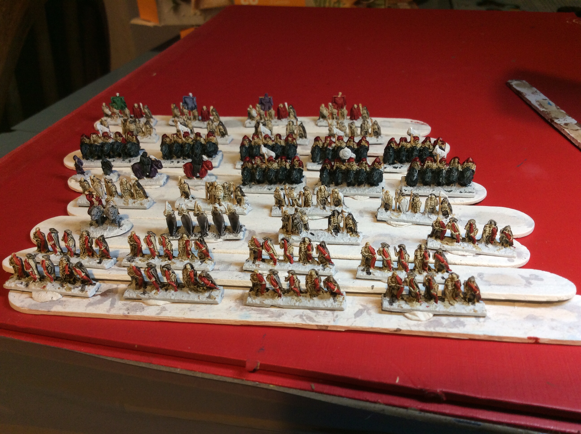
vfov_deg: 44.1
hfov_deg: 56.9
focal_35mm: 32
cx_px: 290
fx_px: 536
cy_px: 217
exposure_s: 1/25
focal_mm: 3.3
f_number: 2.4
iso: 50
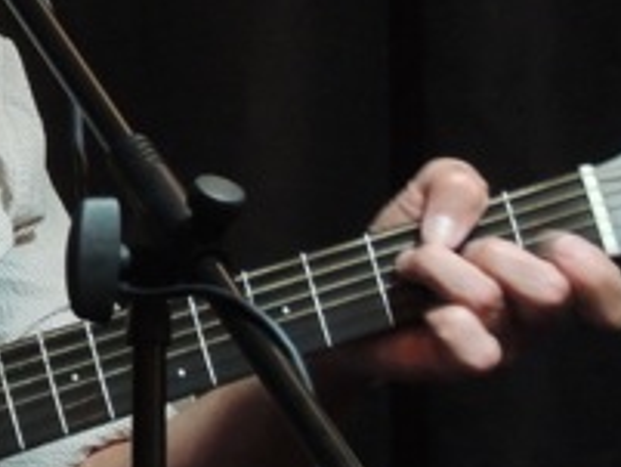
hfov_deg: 6.2
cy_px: 68
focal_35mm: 318
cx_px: -303
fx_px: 5708
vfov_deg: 4.7
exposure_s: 1/6
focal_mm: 17.8
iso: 800
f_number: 4.1
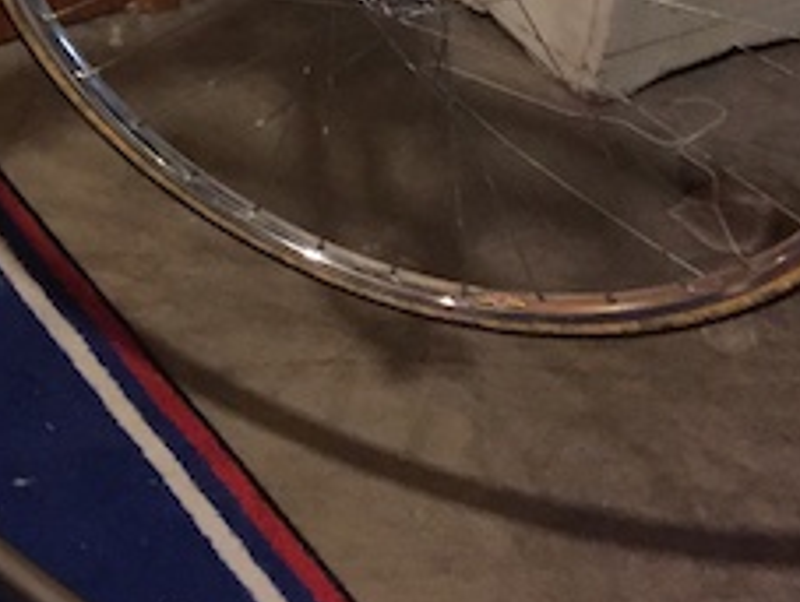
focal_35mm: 102
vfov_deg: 13.5
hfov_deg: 17.5
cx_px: -356
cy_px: -356
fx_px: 2361
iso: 320
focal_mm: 4.15
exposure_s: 1/15
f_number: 2.2
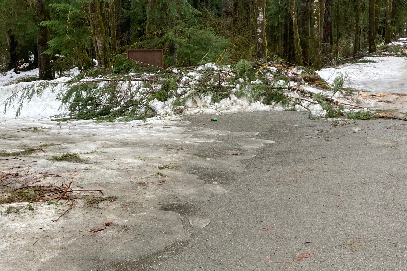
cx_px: 153
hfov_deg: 39.3
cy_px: 88
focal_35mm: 50
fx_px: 565
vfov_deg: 26.8
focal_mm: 3.99
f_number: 1.8
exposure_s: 1/121
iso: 32
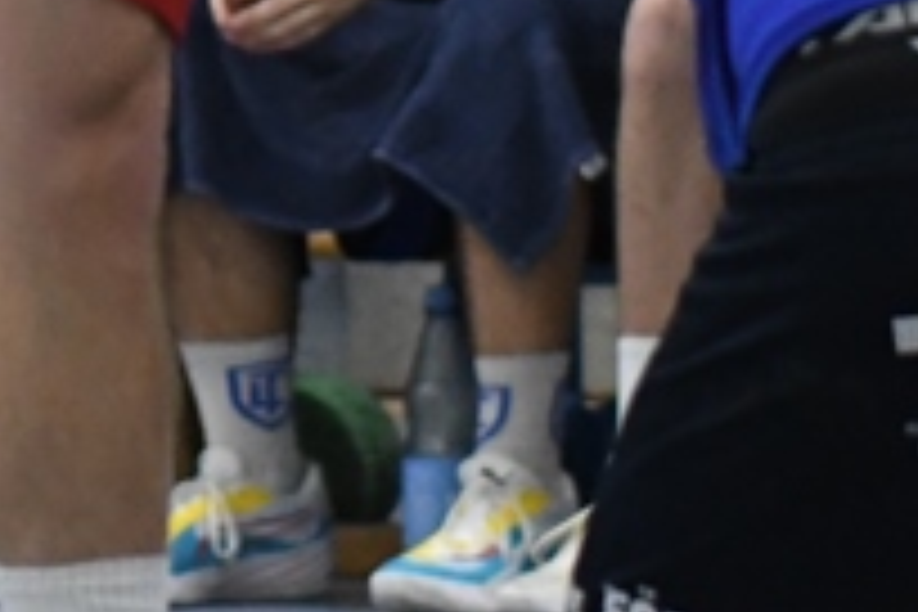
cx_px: -259
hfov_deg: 1.9
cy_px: -214
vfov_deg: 1.3
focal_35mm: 1060
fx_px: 27028
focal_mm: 120
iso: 3200
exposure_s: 1/640
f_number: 3.2
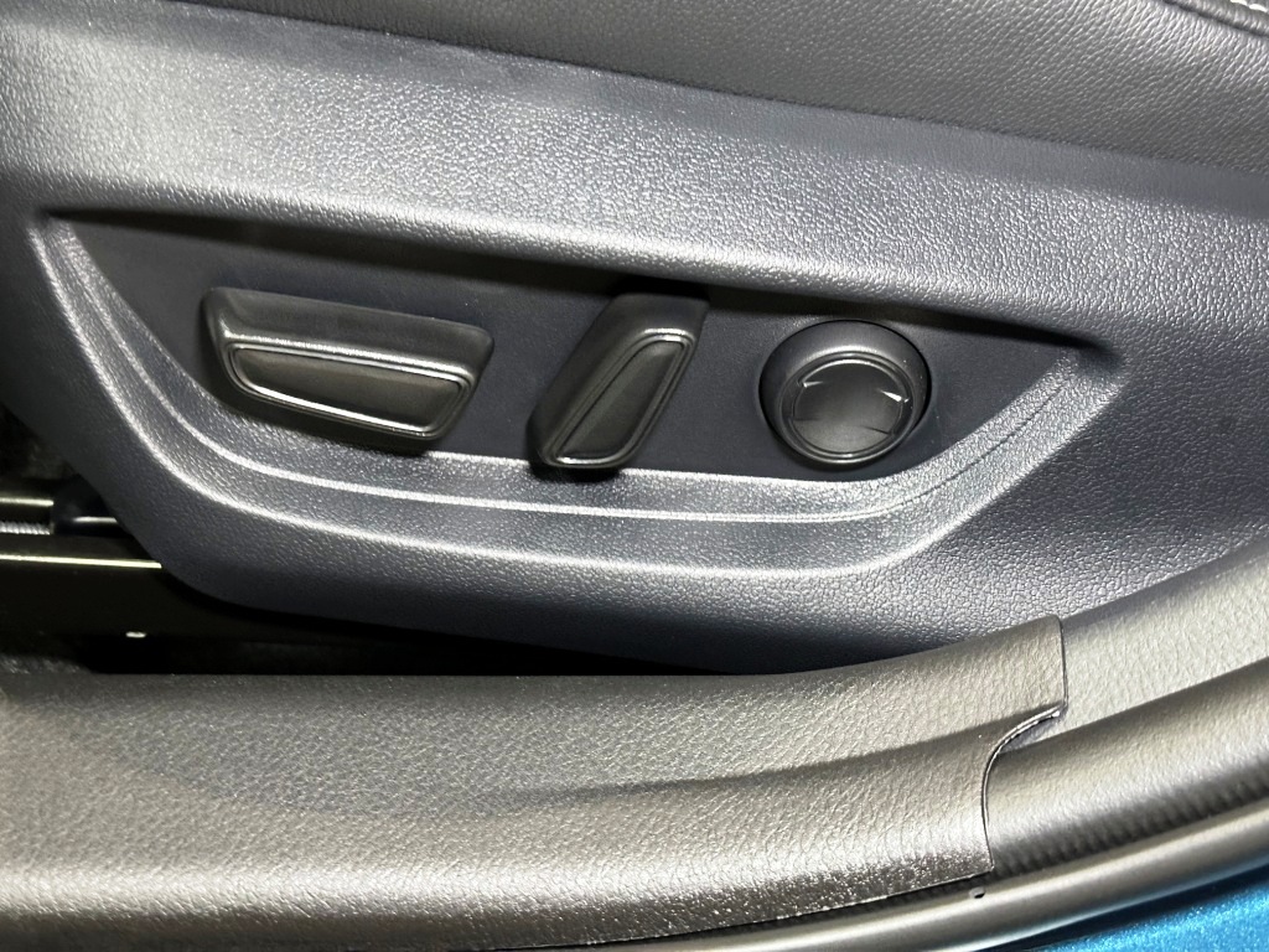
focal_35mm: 48
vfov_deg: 30.3
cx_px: 634
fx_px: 1760
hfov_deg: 39.7
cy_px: 476
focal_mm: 6.86
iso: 640
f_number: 1.78
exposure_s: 1/30
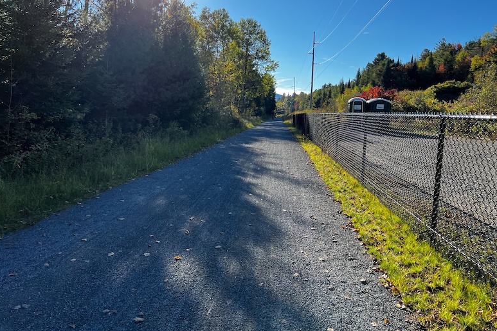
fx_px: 386
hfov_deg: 65.5
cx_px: 251
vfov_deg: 46.3
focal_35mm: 28
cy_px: 151
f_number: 1.5
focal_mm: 5.7
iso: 50
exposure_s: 1/1449
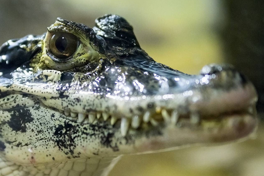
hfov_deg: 17.3
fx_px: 865
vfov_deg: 11.6
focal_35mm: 118
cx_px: 76
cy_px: 113
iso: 6400
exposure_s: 1/500
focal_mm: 75
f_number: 2.8
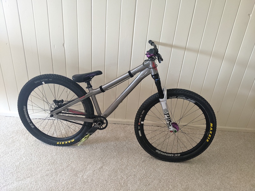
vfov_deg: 51.4
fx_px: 199
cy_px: 96
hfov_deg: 65.3
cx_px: 128
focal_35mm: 27
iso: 647
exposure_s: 1/38.8
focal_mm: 4.44
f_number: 1.8
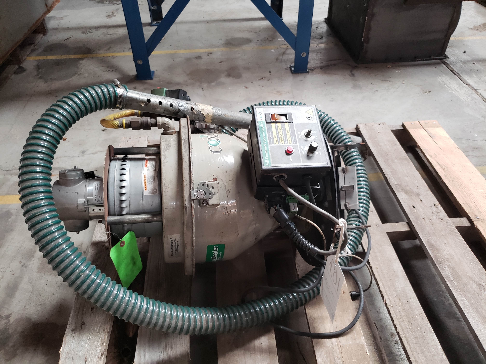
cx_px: 243
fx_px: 365
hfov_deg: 67.3
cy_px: 182
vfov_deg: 53.1
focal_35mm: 26
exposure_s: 1/60
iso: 320
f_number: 1.5
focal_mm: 4.3
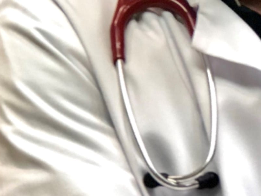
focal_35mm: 213
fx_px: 1606
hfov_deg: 9.1
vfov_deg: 6.9
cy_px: -63
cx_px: 339
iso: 200
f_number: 2.8
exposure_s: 1/59
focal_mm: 6.6
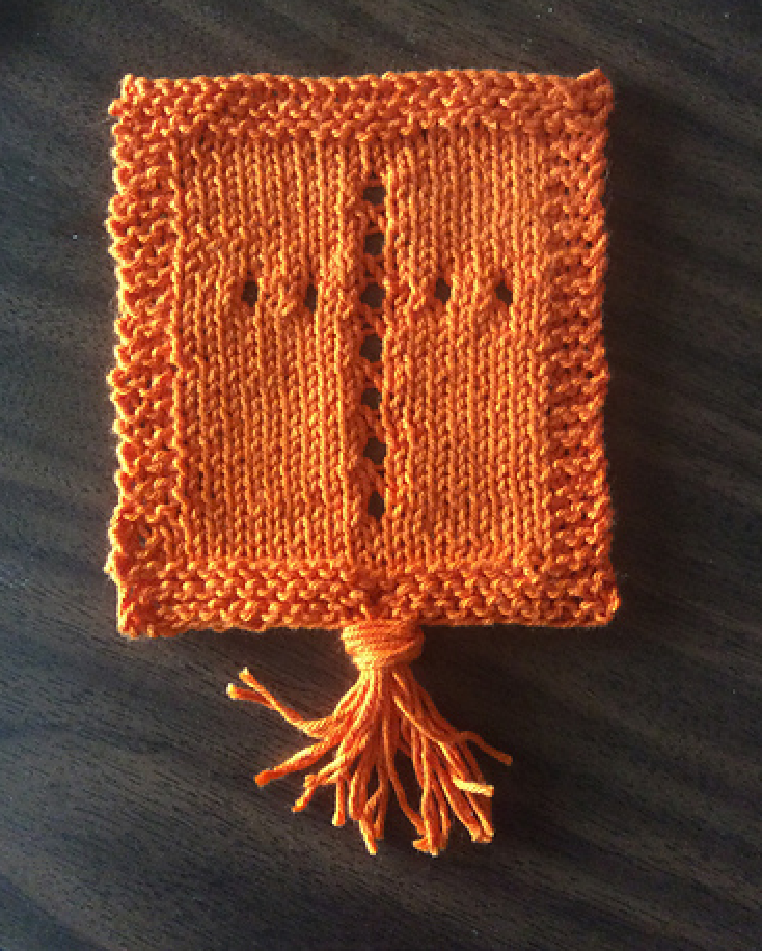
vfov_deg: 52.7
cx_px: 383
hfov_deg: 43.4
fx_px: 958
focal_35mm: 34
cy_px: 434
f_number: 2.4
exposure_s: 1/24
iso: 320
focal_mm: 3.3
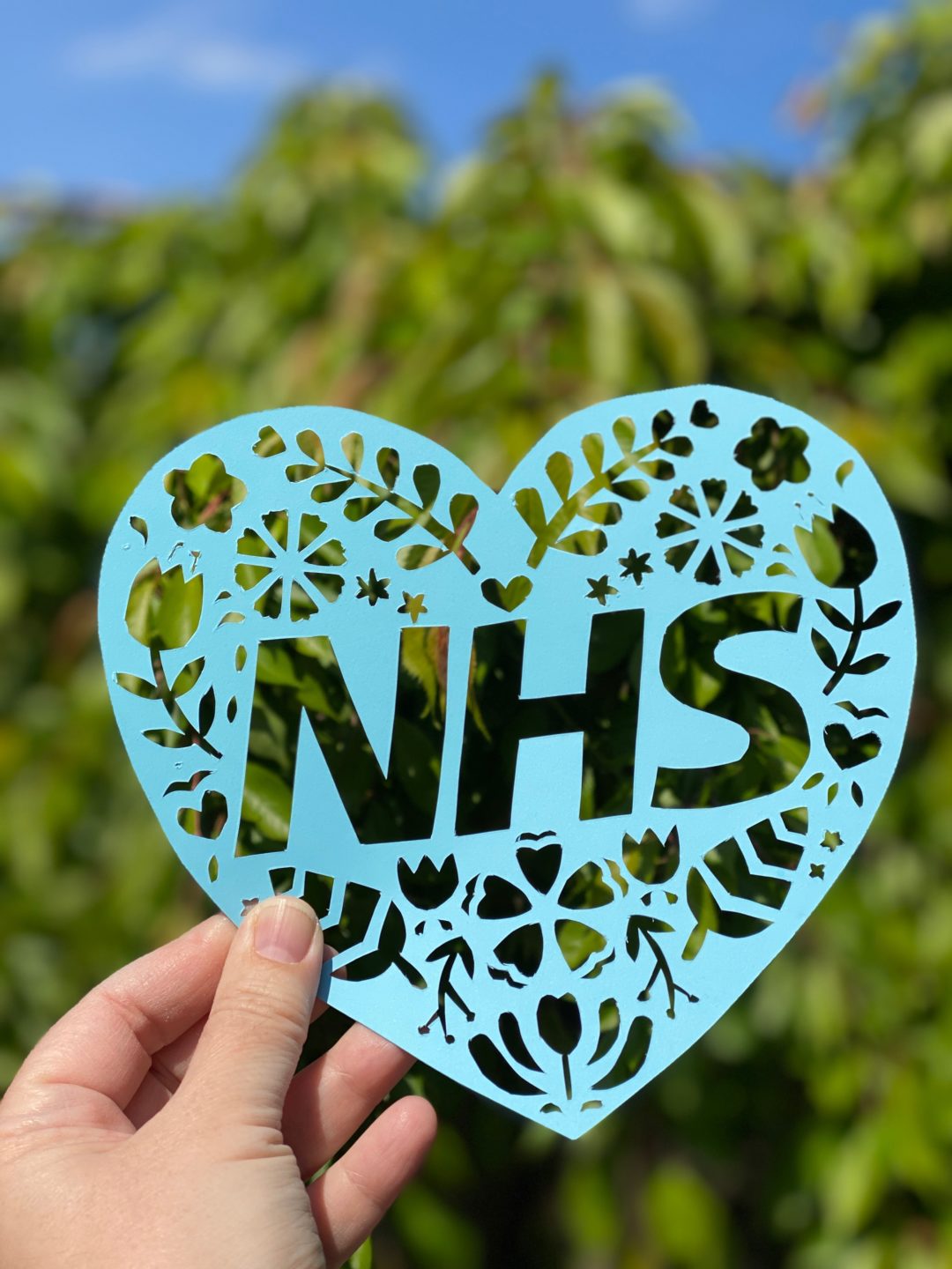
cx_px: 476
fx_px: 1907
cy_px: 634
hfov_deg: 28.0
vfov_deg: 36.8
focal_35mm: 52
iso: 25
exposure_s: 1/3195
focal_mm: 6
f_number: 2
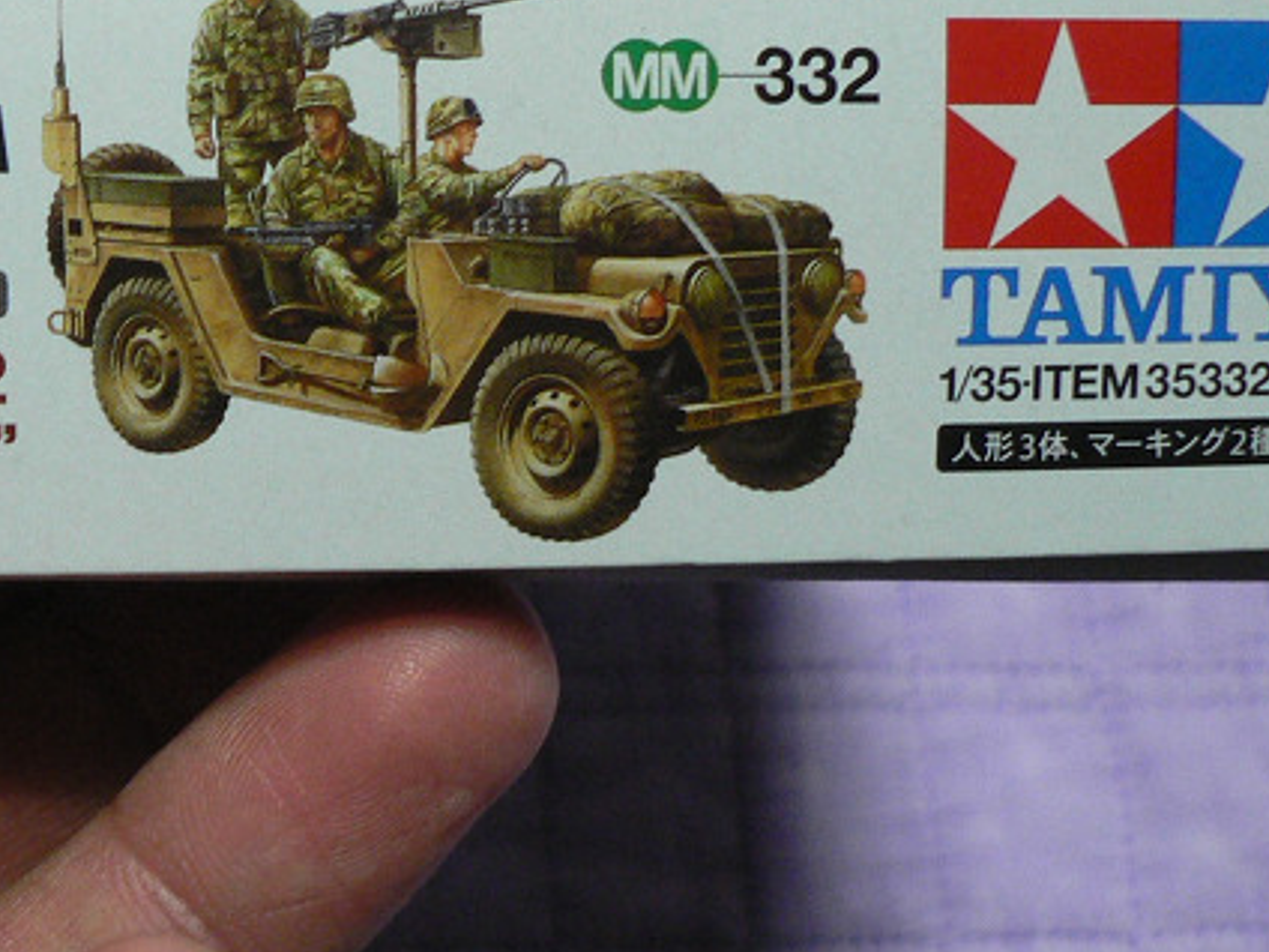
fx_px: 3189
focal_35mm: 87
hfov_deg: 22.0
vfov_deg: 16.9
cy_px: 290
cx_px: 162
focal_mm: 6
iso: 200
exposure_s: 1/25
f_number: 2.8
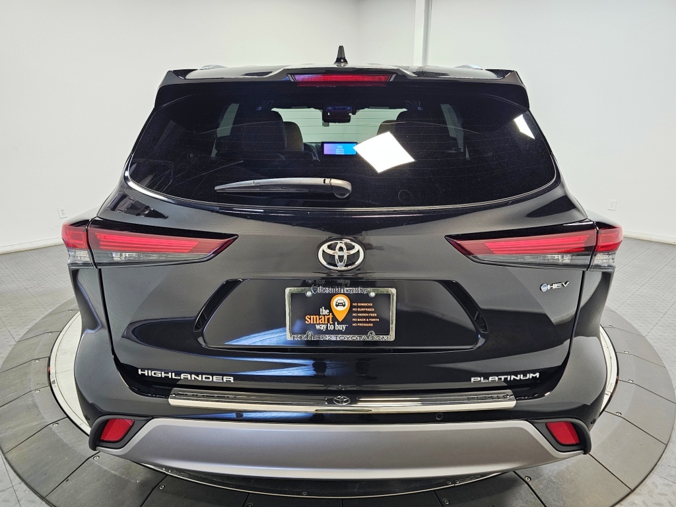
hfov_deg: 73.9
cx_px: 338
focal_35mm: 23
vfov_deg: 58.9
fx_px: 449
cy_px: 254
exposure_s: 1/40
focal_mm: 6.3
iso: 640
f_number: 1.7
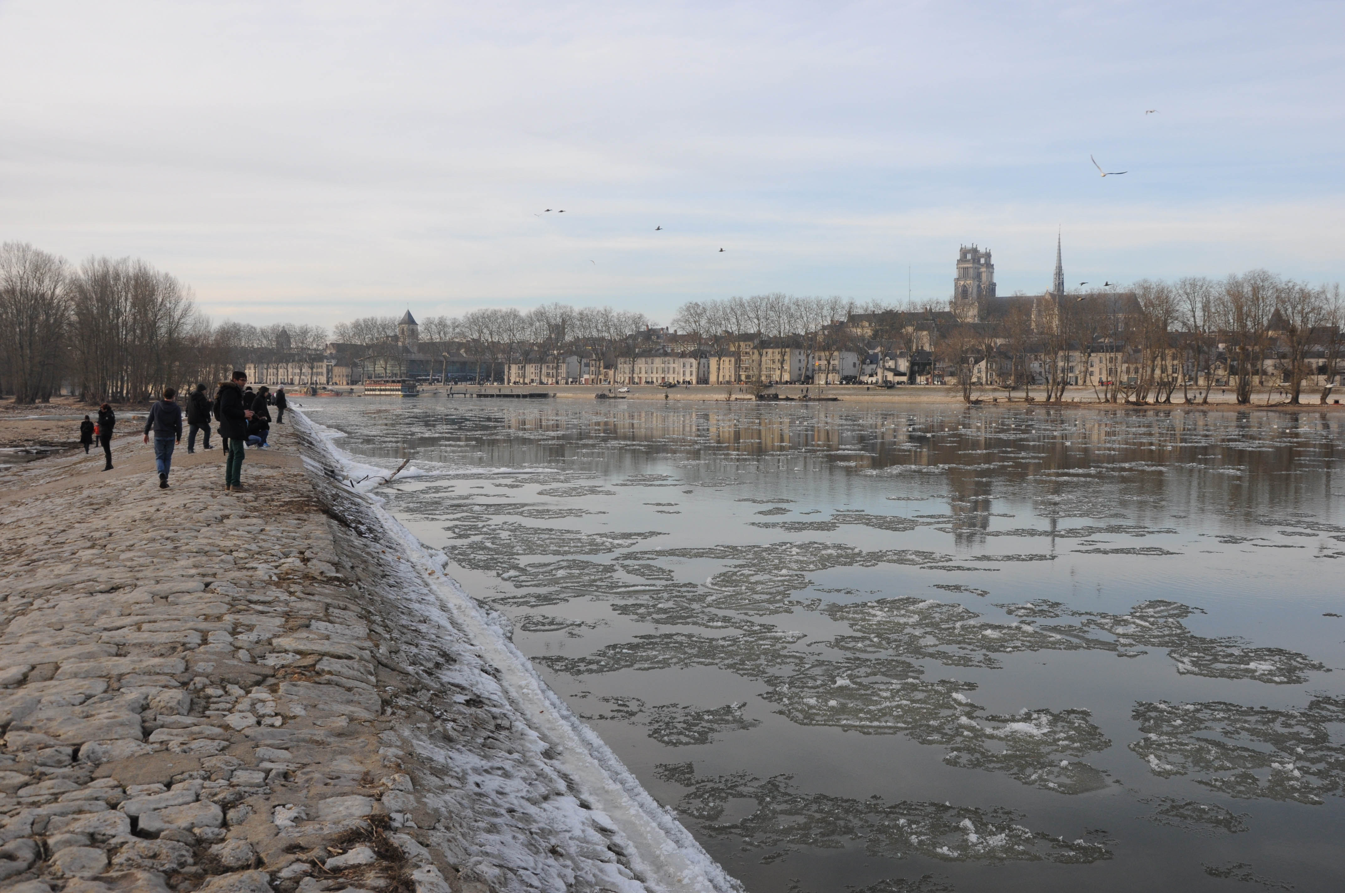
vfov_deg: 41.6
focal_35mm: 32
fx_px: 1175
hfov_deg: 59.6
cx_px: 672
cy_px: 446
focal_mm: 21
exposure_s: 1/250
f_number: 8
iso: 320
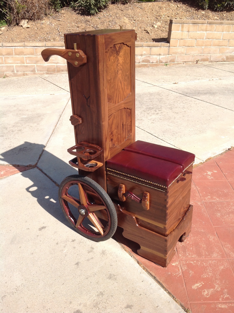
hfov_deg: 40.6
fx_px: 316
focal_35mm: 35
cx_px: 117
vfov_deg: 52.7
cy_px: 156
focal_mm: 4.28
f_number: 2.4
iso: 50
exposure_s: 1/1314
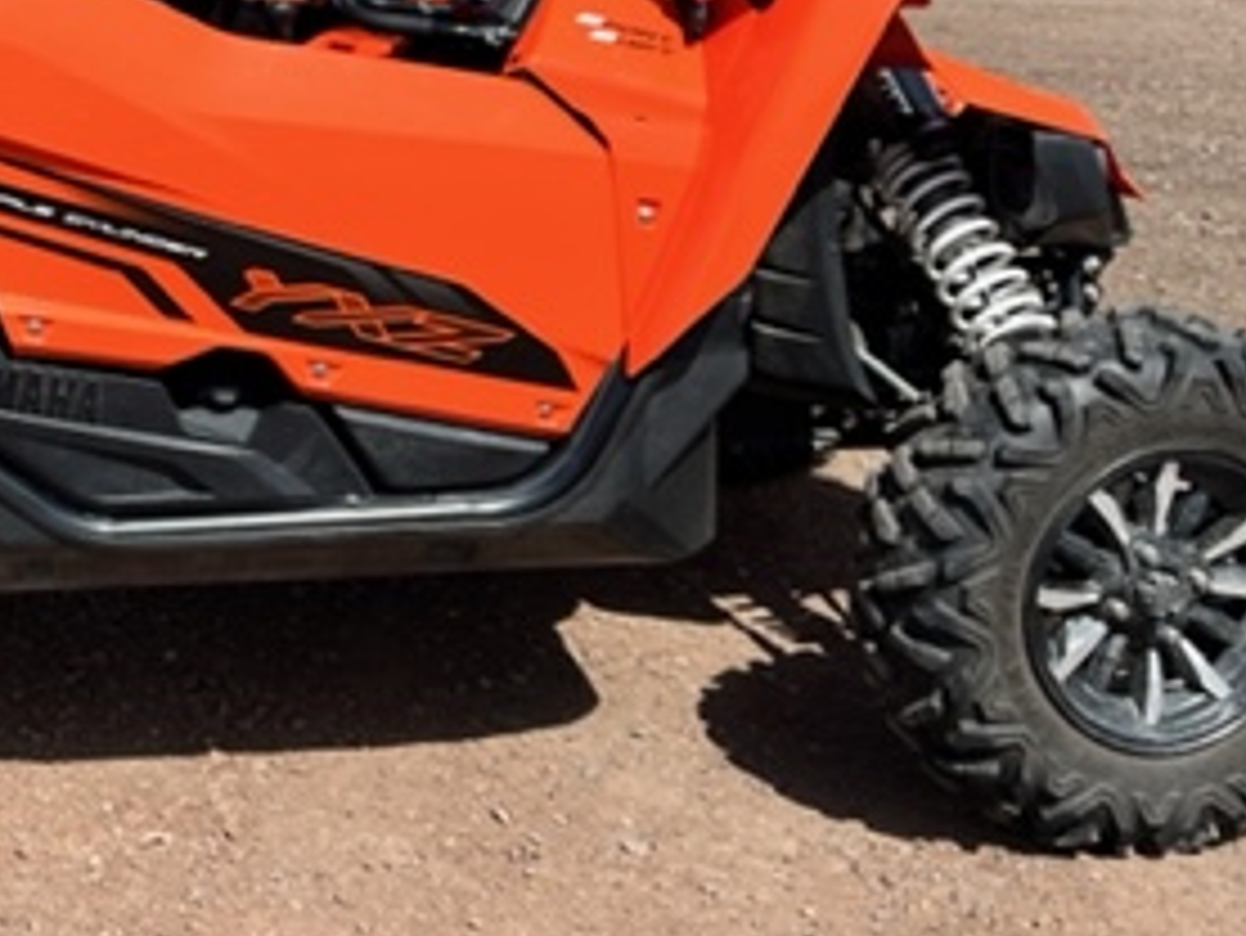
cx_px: 54
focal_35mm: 60
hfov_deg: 30.3
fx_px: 2161
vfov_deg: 23.8
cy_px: 112
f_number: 1.6
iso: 50
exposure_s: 1/3623
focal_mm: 5.1
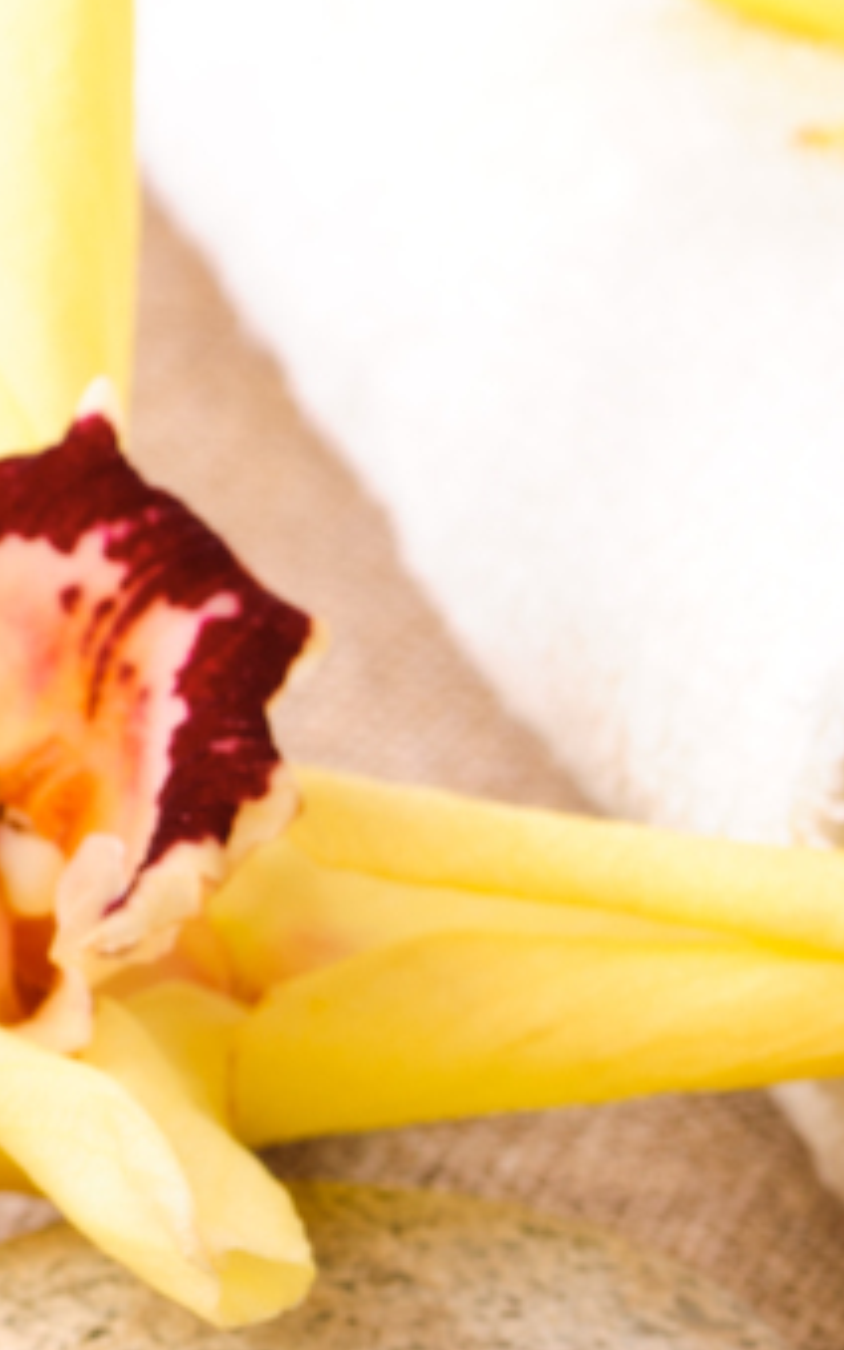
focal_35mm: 378
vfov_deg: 5.5
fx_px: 13906
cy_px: 1231
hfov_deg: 3.5
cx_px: 1375
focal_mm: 90
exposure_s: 1/125
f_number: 16
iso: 100
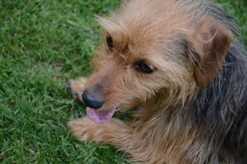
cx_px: 124
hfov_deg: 19.5
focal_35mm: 105
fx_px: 719
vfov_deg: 13.0
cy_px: 82
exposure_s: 1/60
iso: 100
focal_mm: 70
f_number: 4.5
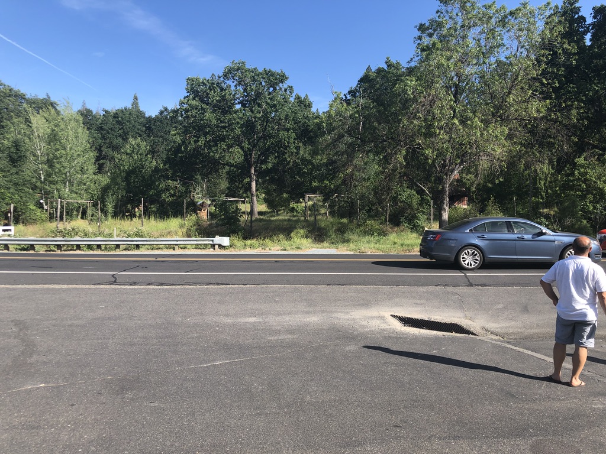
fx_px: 490
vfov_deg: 49.7
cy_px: 227
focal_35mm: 28
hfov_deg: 63.4
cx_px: 303
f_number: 1.8
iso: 20
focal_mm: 4
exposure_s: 1/923
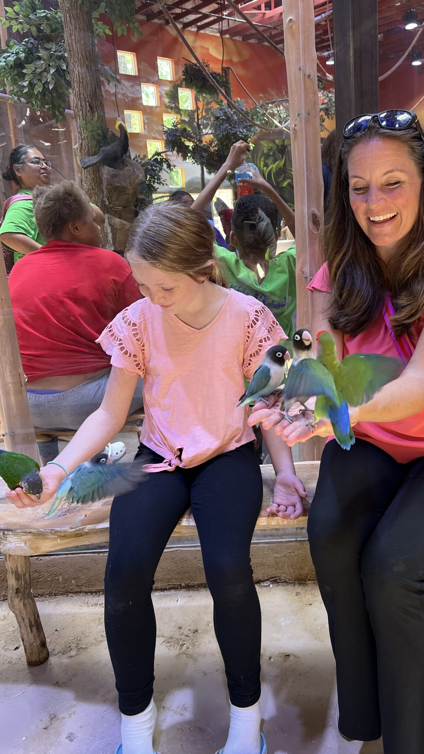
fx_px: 580
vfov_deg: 66.1
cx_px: 266
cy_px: 370
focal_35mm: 29
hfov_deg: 39.9
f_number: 1.5
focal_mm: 5.7
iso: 100
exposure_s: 1/121
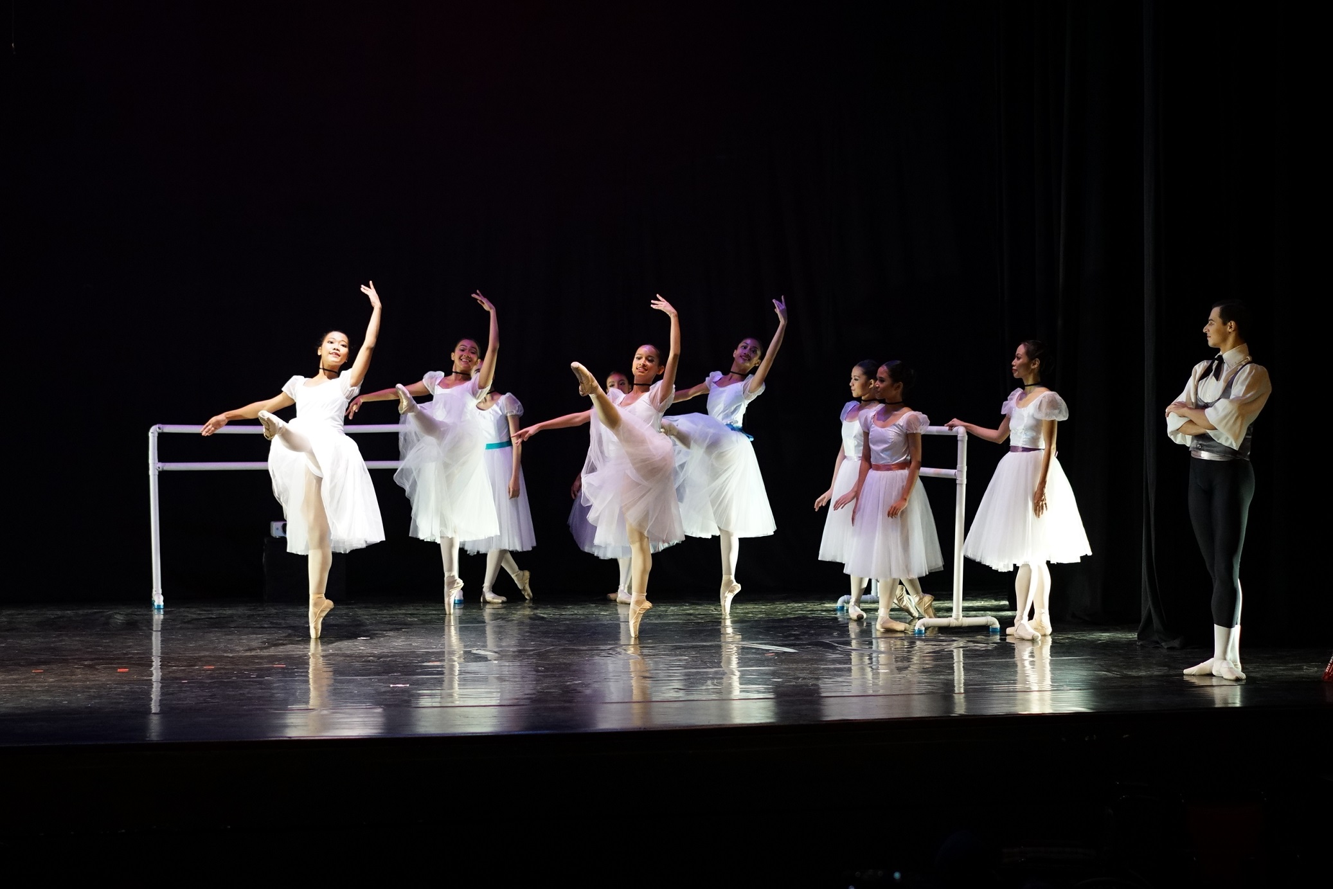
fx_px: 3036
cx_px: 666
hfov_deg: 24.8
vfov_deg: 16.7
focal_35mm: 82
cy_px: 444
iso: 2000
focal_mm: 55
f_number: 2
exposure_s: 1/250
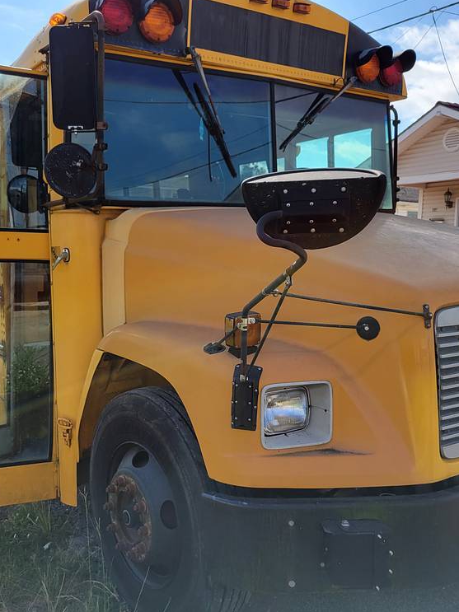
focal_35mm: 35
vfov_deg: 52.6
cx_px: 201
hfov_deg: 40.6
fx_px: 619
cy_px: 305
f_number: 1.8
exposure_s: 1/1746
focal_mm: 5.4
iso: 40
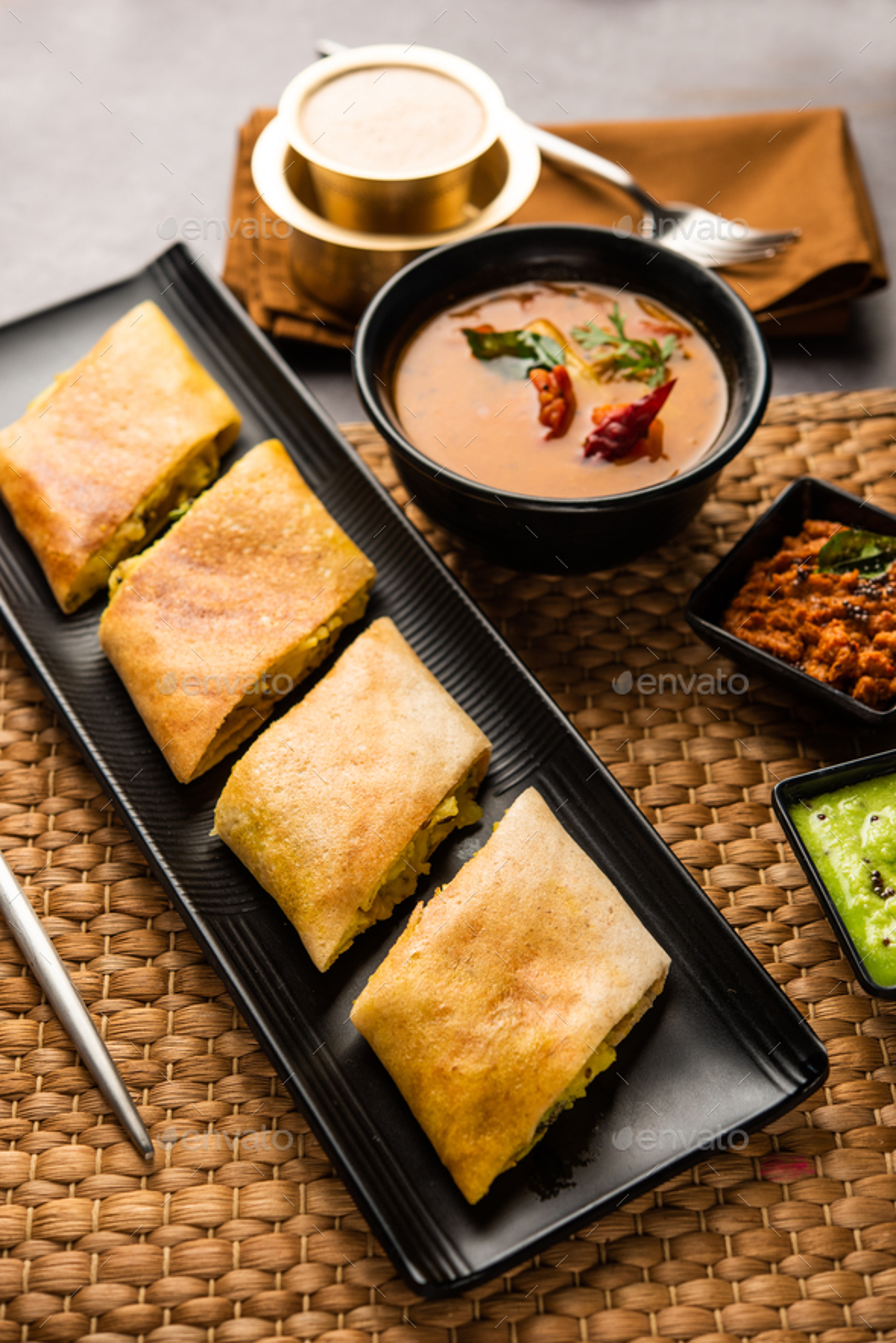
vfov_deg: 33.4
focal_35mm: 60
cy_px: 672
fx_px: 2238
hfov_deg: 22.6
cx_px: 448
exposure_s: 1/125
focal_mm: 60
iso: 125
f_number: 5
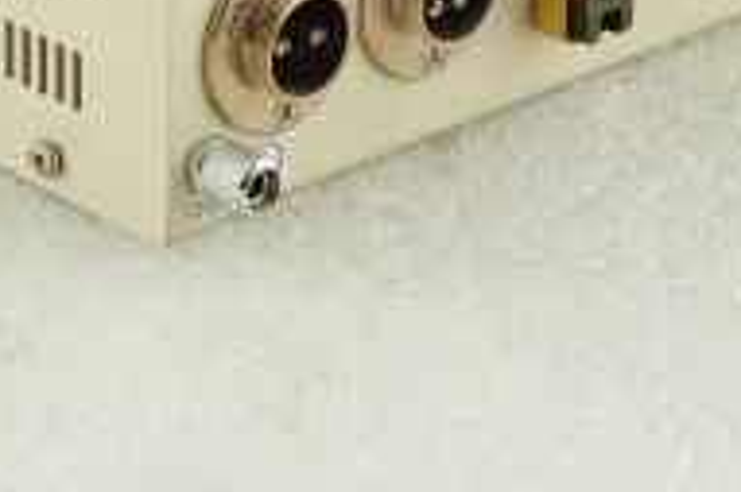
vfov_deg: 6.7
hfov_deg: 10.0
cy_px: -188
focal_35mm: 204
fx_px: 4195
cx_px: 62
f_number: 13
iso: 1600
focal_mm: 65
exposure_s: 1/125
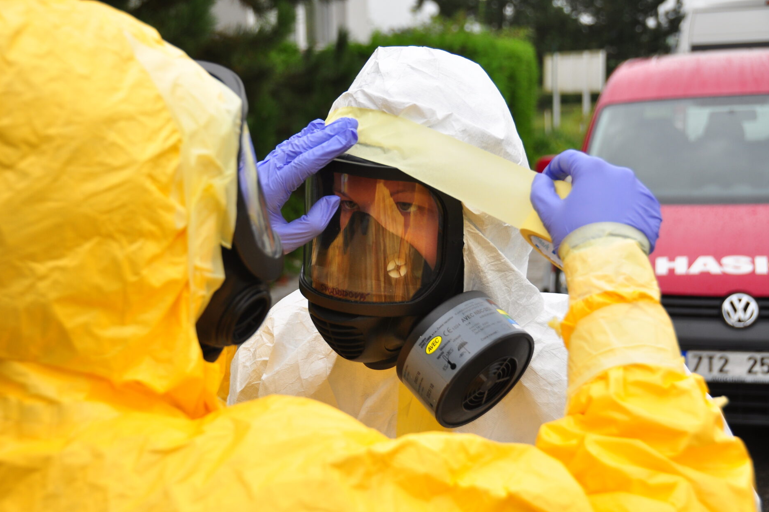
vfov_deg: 23.4
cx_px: 383
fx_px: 1239
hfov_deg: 34.5
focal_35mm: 58
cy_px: 253
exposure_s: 1/250
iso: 250
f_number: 5.6
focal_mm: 38
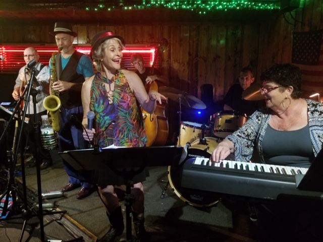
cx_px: 162
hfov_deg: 67.3
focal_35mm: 26
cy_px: 121
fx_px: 243
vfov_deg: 53.1
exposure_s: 1/10
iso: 250
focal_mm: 4.25
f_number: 1.7
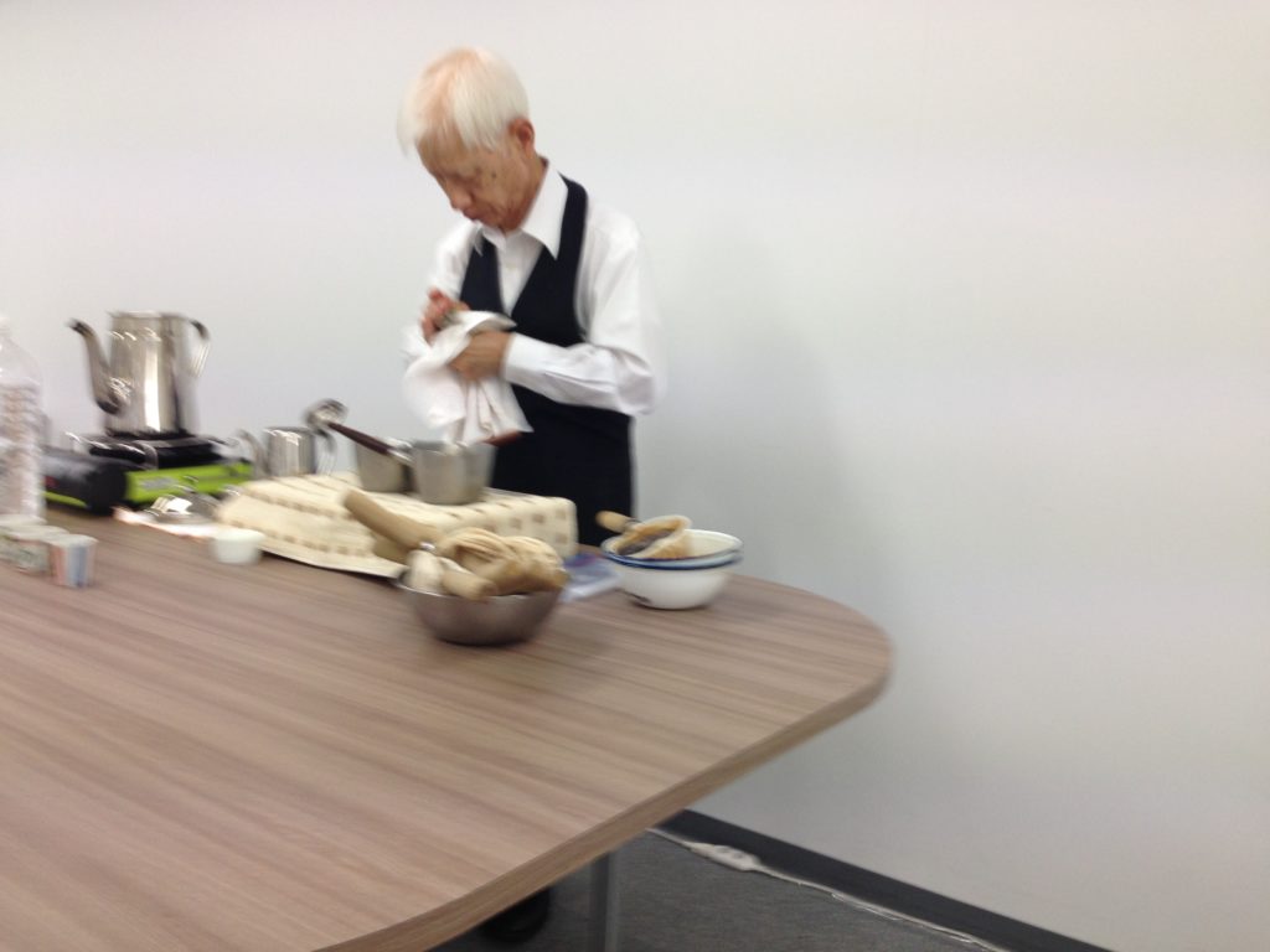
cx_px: 635
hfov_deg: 55.4
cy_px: 476
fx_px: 1211
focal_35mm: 33
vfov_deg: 42.9
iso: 50
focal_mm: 4.12
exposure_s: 1/30
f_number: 2.4
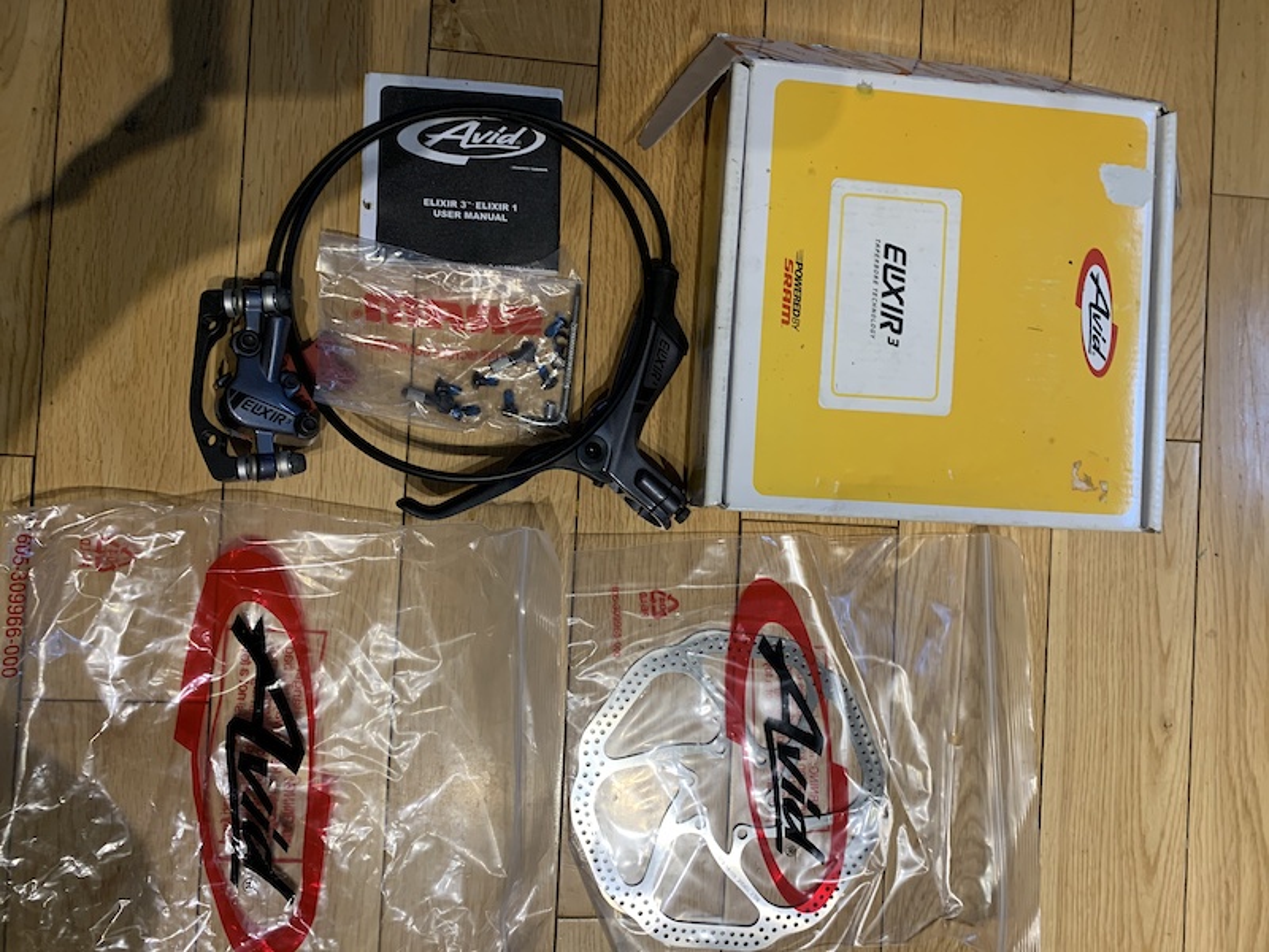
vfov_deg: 53.1
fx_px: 953
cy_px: 476
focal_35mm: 26
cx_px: 634
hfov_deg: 67.3
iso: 100
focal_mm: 4.25
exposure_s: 1/60
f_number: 1.8
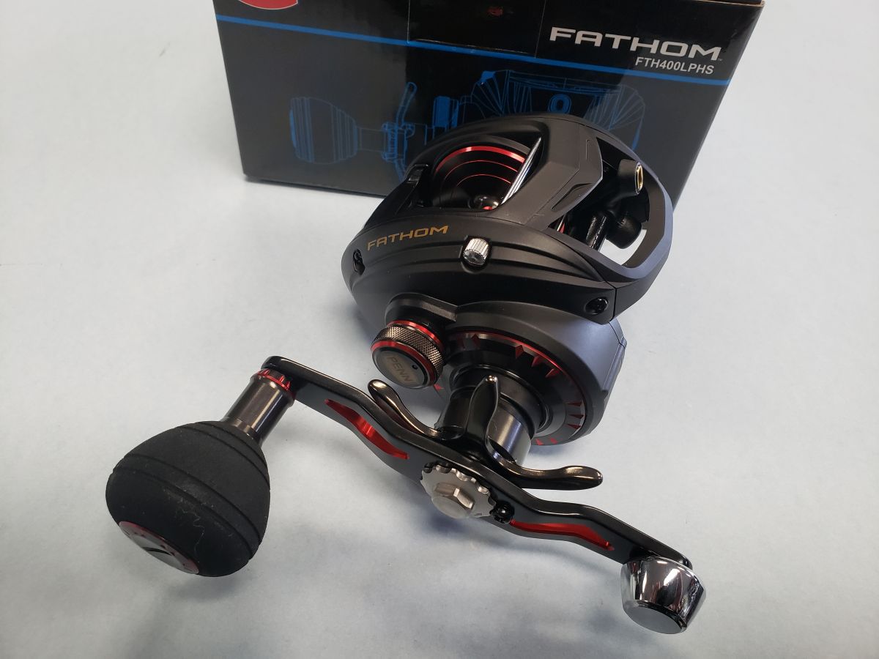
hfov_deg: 67.3
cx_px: 440
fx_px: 660
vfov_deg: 53.1
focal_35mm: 26
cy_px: 330
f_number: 2.4
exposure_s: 1/60
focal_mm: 4.3
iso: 200
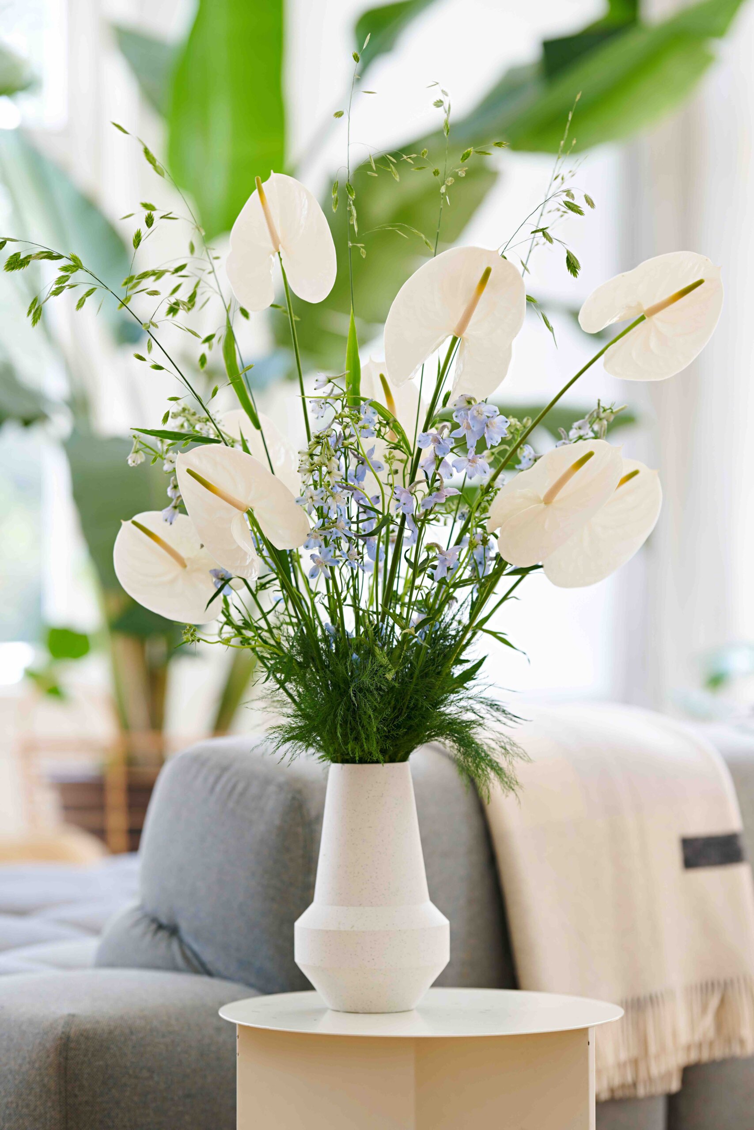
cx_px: 377
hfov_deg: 13.0
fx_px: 3298
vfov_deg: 19.5
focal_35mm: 105
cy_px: 565
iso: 100
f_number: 2.2
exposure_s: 1/125
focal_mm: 105
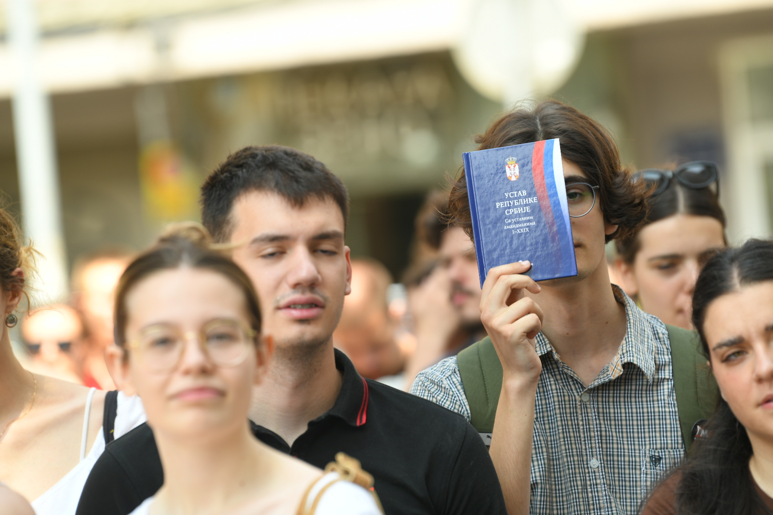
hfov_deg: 10.3
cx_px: 386
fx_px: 4294
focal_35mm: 200
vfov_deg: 6.9
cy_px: 258
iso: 200
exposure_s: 1/320
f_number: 4
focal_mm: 200
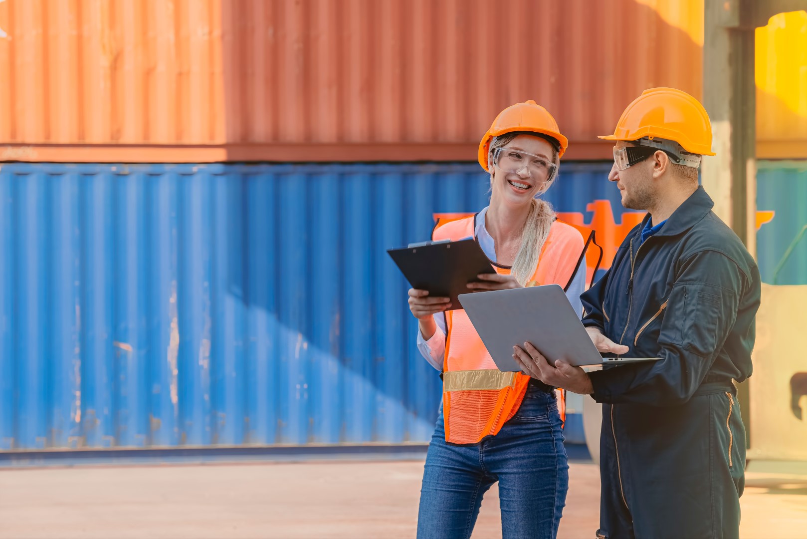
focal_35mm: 135
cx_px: 404
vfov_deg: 10.2
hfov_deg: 15.2
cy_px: 270
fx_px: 3027
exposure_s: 1/100
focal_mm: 135
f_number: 8
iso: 100
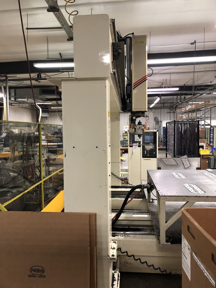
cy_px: 144
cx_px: 108
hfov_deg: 49.7
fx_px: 233
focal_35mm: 28
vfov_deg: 63.4
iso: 40
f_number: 1.8
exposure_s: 1/20
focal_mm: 4
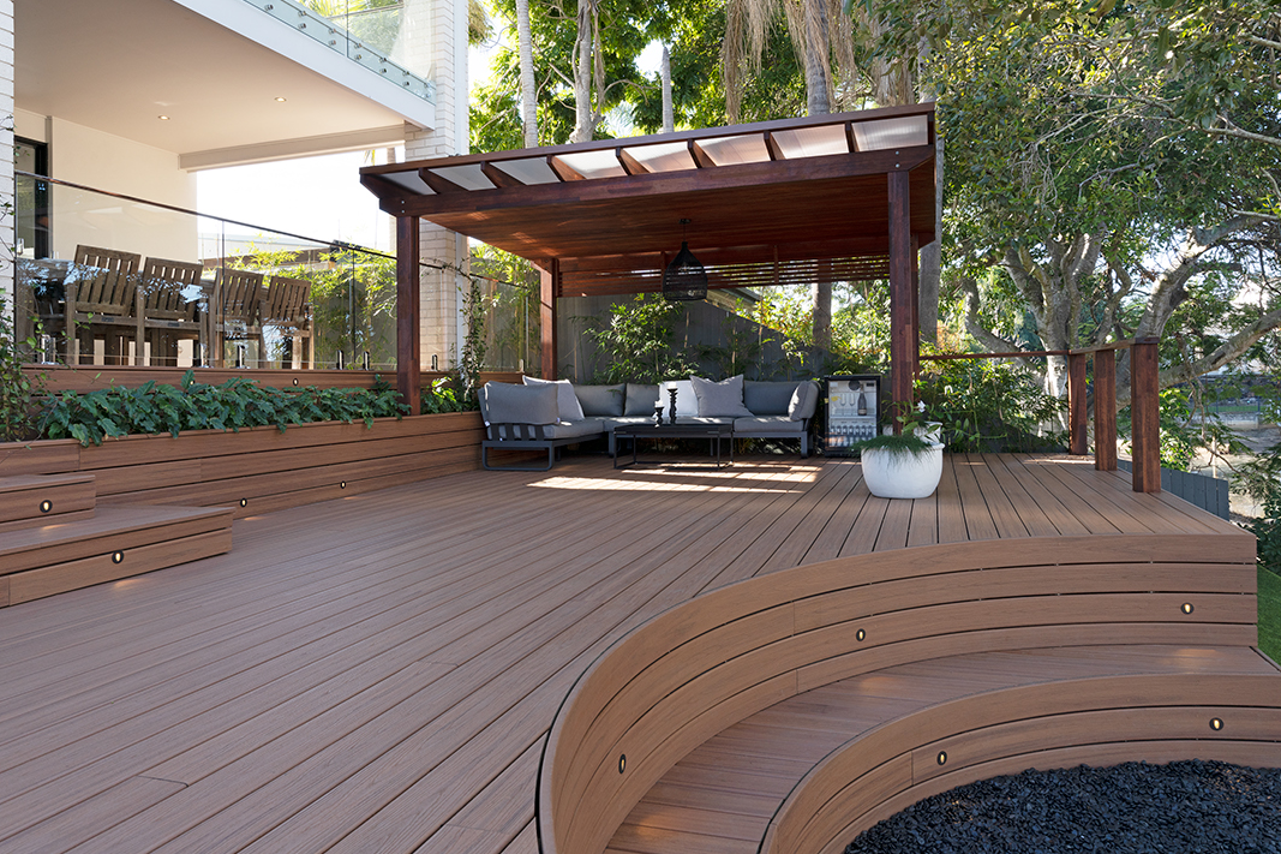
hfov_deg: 73.8
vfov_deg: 52.9
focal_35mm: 24
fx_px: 854
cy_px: 356
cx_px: 645
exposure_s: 1/40
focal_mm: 20
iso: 200
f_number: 11
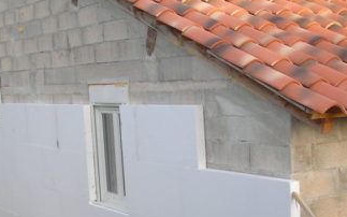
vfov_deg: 17.5
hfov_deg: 28.1
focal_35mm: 73
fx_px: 690
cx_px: 119
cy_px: 210
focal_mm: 6.3
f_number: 3.2
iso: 70
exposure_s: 1/180
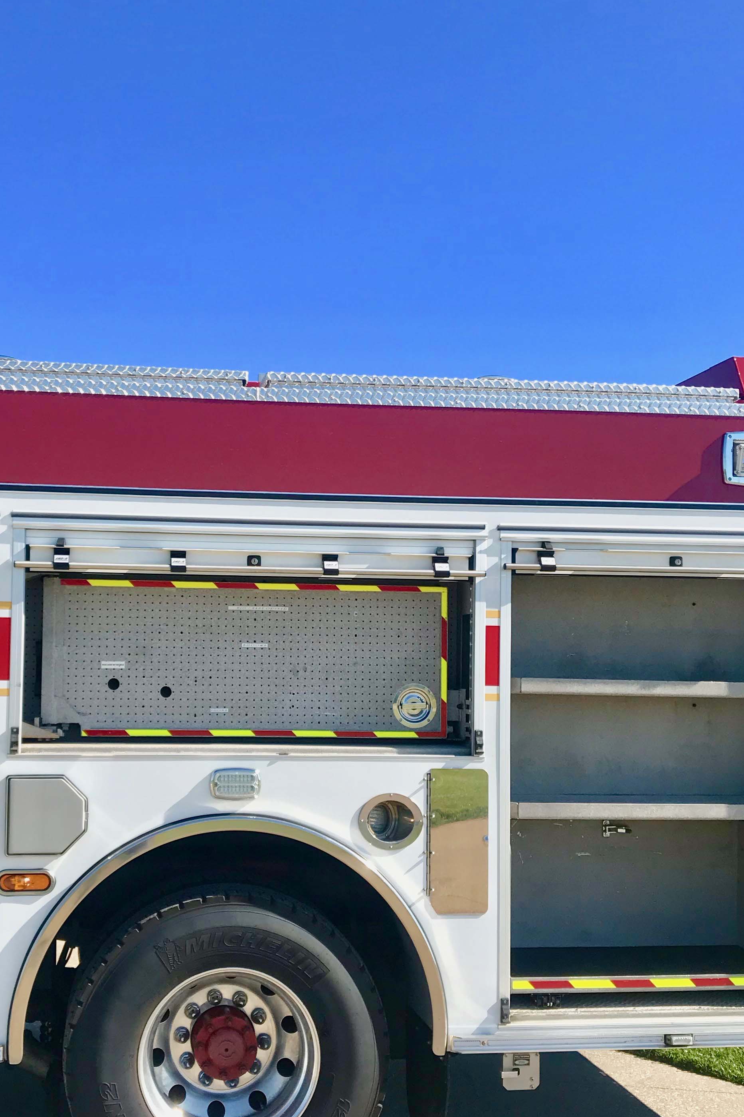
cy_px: 639
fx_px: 1302
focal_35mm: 42
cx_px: 265
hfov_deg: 31.7
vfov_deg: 46.3
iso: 20
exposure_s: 1/1198
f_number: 1.8
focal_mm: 3.99
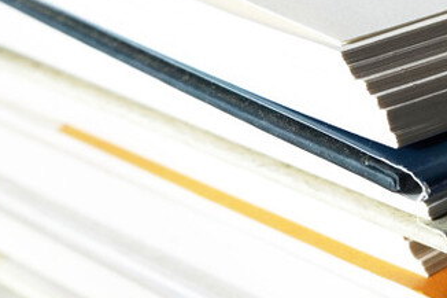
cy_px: -87
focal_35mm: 116
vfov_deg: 11.5
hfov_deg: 17.4
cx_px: 392
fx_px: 1438
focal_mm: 21
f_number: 5.6
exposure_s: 1/80
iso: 100
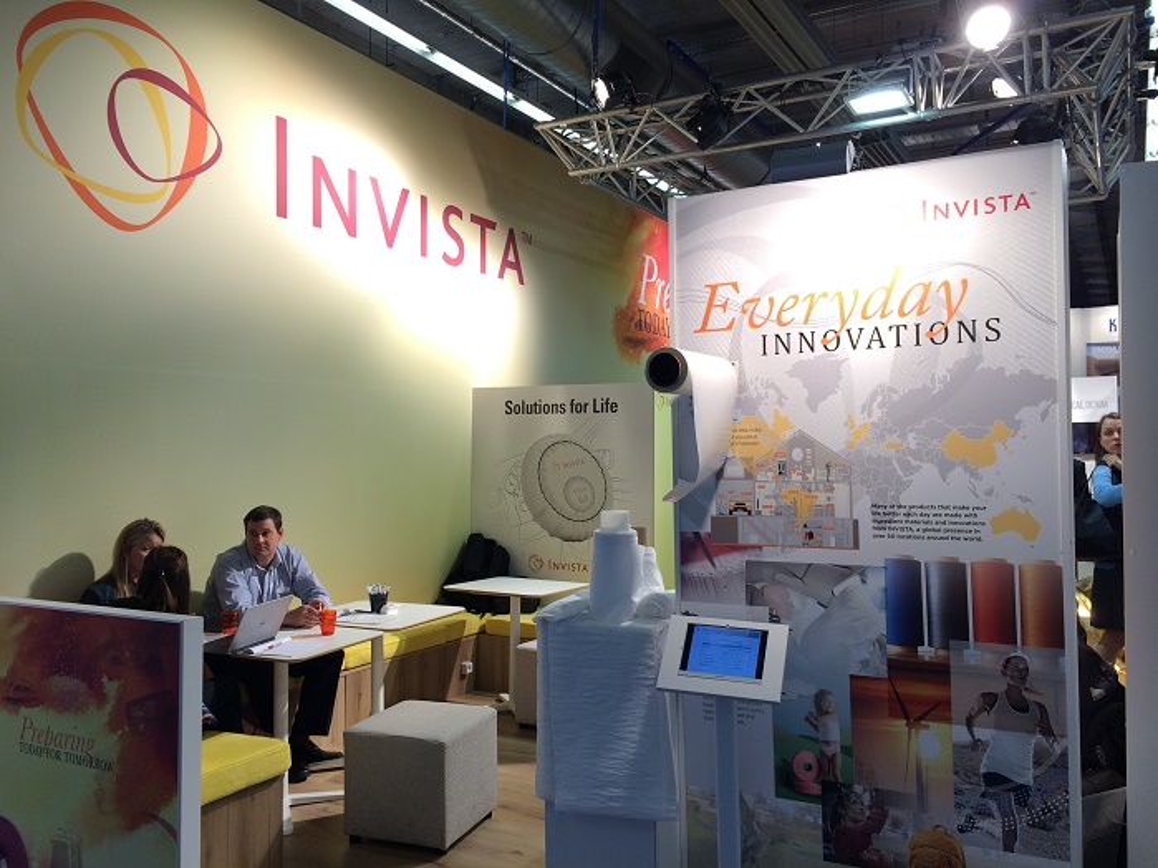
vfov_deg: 48.2
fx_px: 970
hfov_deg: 61.7
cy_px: 434
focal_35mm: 29
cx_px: 579
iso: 40
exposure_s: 1/50
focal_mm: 4.15
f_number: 2.2
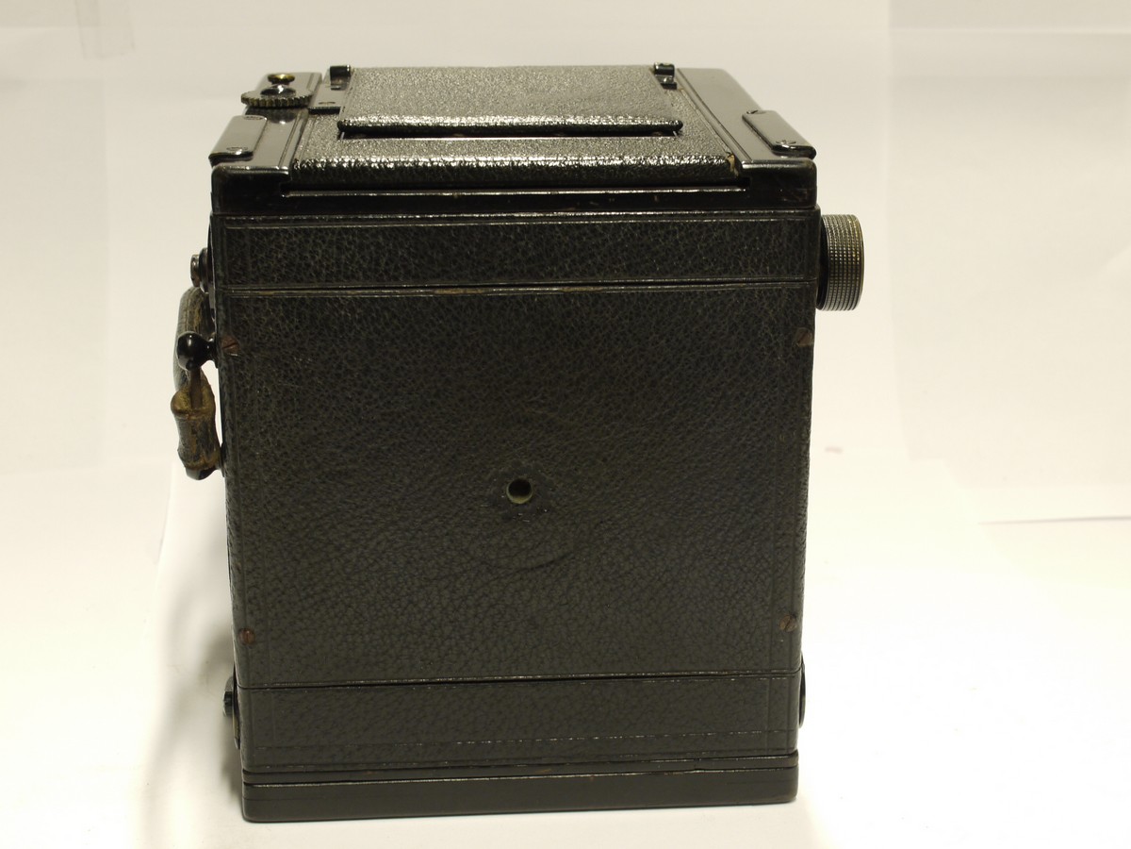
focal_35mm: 60
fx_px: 1960
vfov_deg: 24.4
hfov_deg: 32.2
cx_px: 566
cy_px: 424
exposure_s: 1/8
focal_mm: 30
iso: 400
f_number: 9
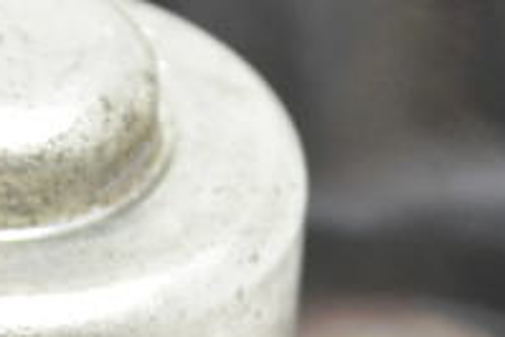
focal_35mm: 401
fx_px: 5629
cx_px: 251
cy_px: 661
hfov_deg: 5.1
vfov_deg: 3.4
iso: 2000
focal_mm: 52
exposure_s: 1/100
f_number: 5.6
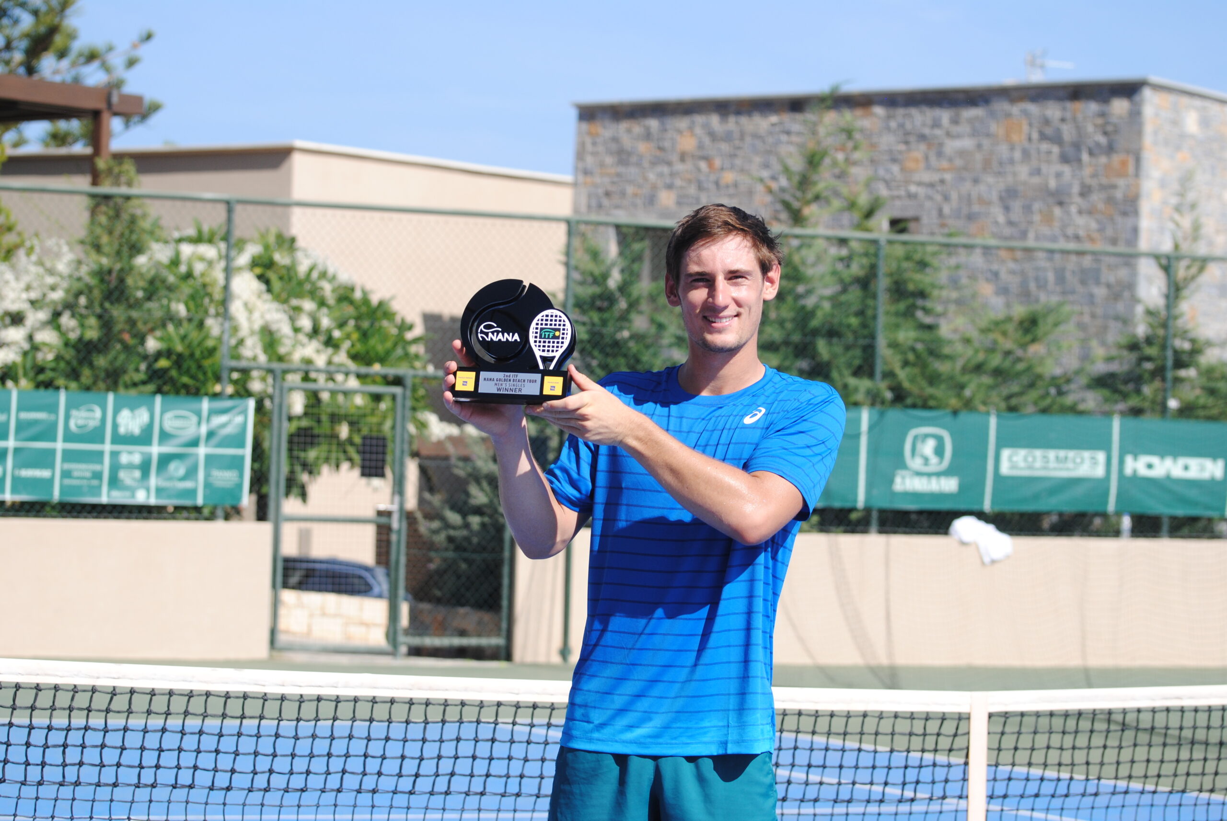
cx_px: 614
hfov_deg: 19.4
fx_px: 3583
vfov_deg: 13.1
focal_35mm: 105
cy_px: 410
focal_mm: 70
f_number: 4.5
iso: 140
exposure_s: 1/1000
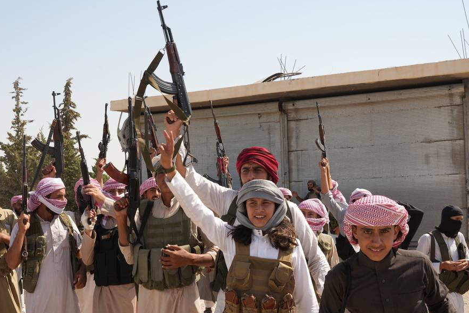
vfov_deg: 28.0
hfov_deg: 40.7
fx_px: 625
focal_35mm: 48
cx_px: 165
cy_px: 195
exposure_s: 1/100
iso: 100
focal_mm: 35
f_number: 4.5
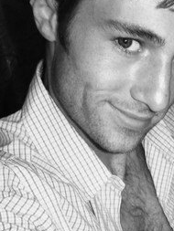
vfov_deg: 26.5
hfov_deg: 20.3
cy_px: 184
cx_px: 129
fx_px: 482
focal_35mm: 72
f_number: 2.8
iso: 200
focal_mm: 6.3
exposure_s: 1/30
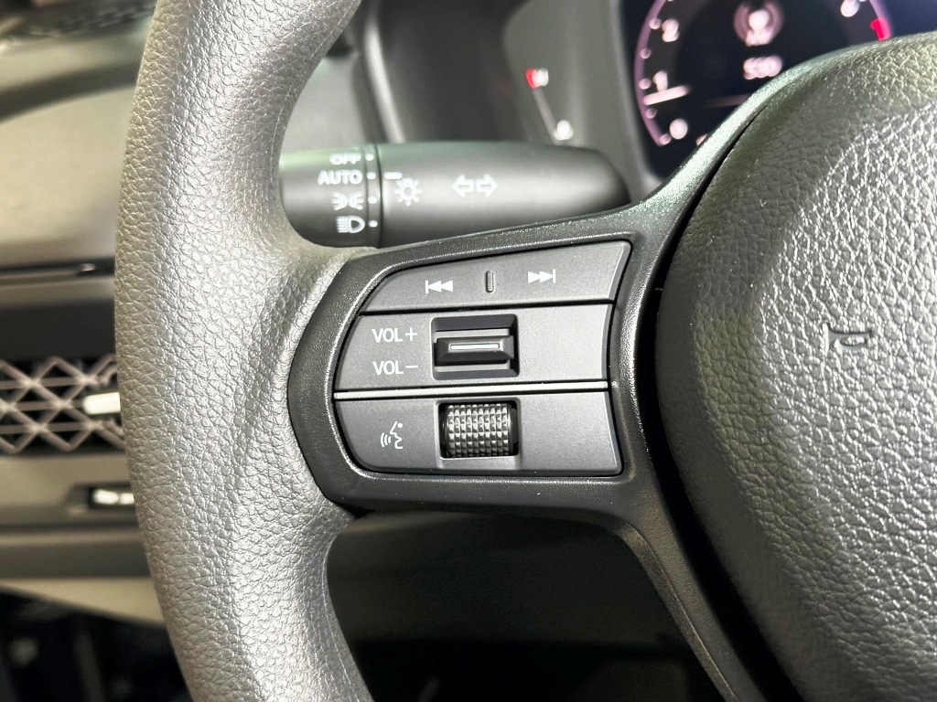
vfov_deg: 30.3
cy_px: 351
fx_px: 1299
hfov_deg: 39.7
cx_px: 468
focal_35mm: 48
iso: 500
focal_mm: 6.86
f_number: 1.78
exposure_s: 1/30
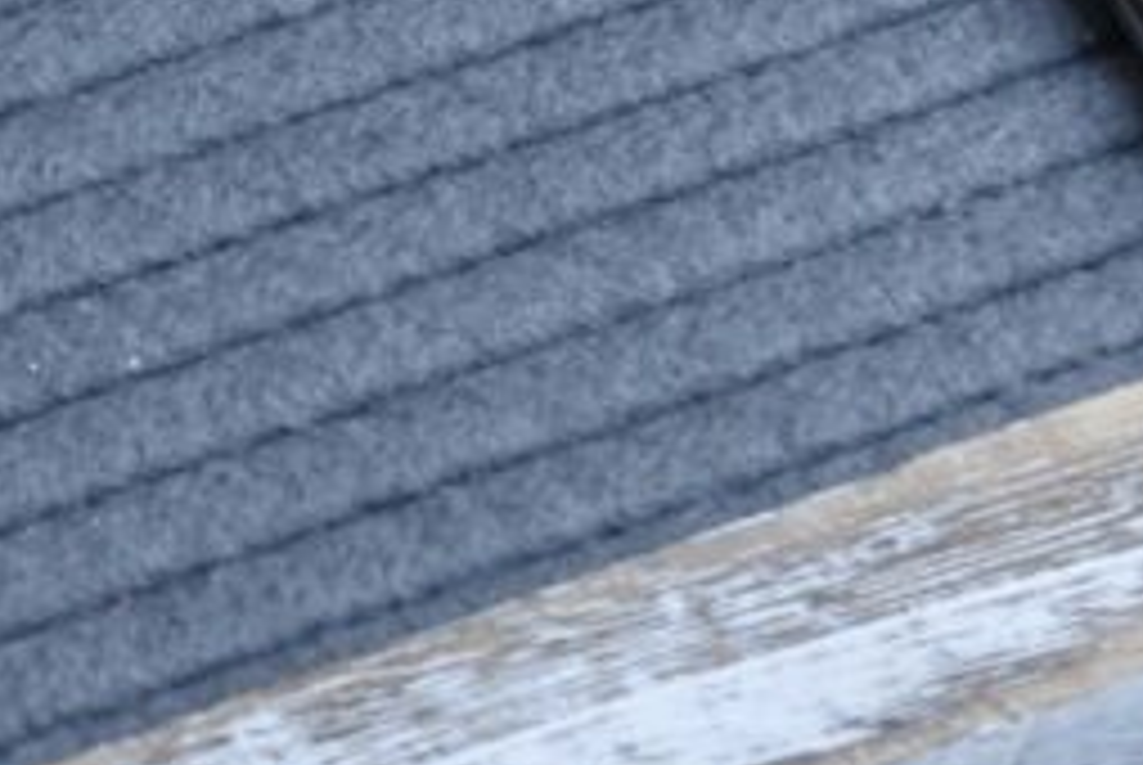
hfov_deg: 6.6
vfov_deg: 4.5
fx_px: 9599
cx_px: -1017
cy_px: -198
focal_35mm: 302
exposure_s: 1/8
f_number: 8
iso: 100
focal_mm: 40
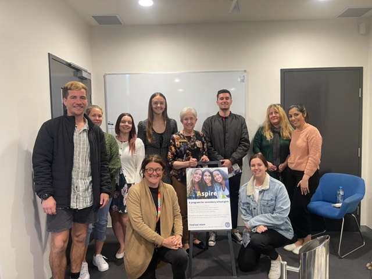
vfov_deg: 53.1
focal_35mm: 26
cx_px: 186
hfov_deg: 67.3
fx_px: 279
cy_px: 140
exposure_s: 1/50
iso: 125
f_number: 1.6
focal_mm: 5.1
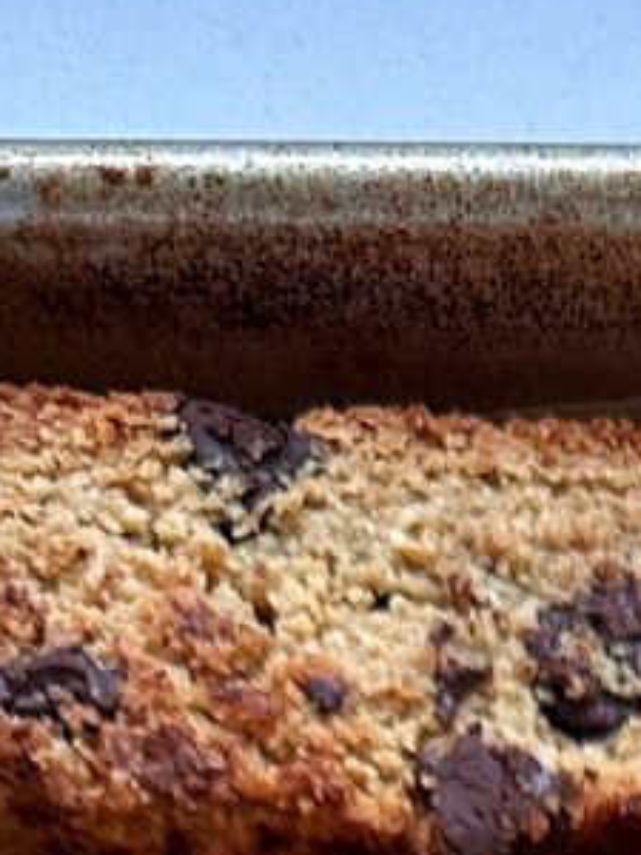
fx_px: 3901
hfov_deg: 8.9
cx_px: 1256
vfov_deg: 9.7
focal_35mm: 158
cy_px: 2546
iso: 160
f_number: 1.78
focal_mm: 6.86
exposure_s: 1/120
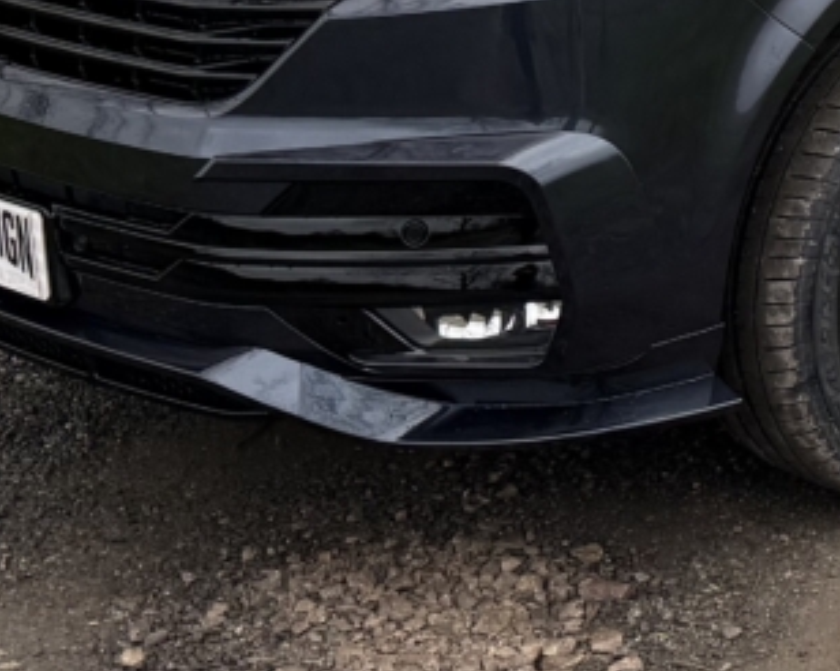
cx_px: 1350
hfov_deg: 15.0
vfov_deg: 12.6
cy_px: -300
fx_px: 2907
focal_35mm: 117
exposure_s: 1/336
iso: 100
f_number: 1.78
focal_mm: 6.76
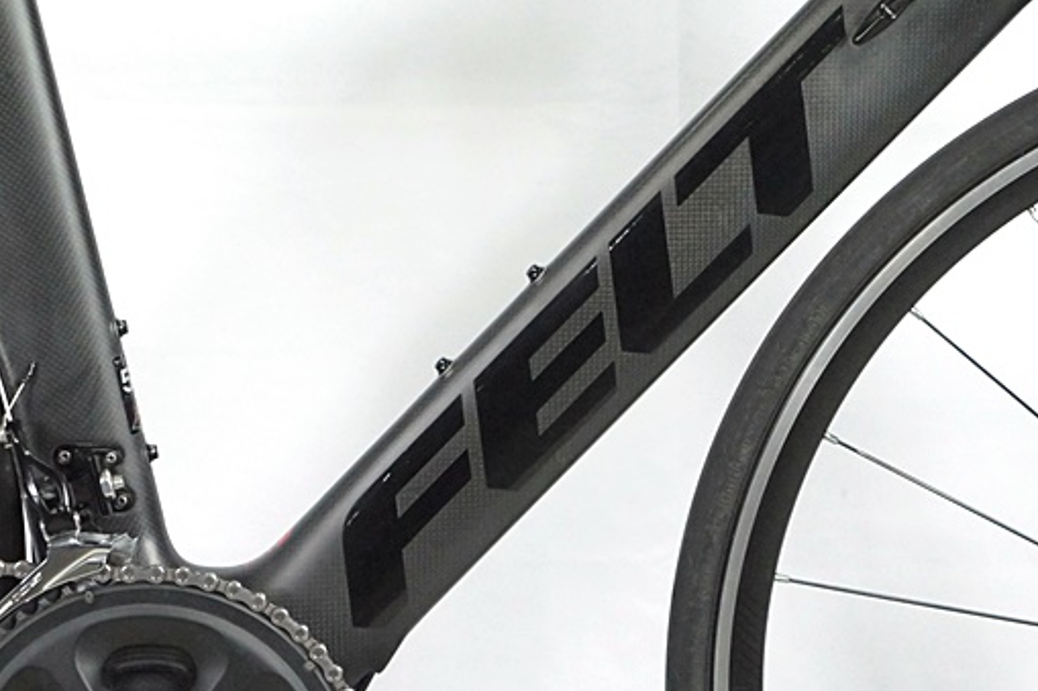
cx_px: 473
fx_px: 4205
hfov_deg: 14.1
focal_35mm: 146
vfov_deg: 9.4
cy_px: 173
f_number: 5.6
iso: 3200
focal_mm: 55
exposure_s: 1/200
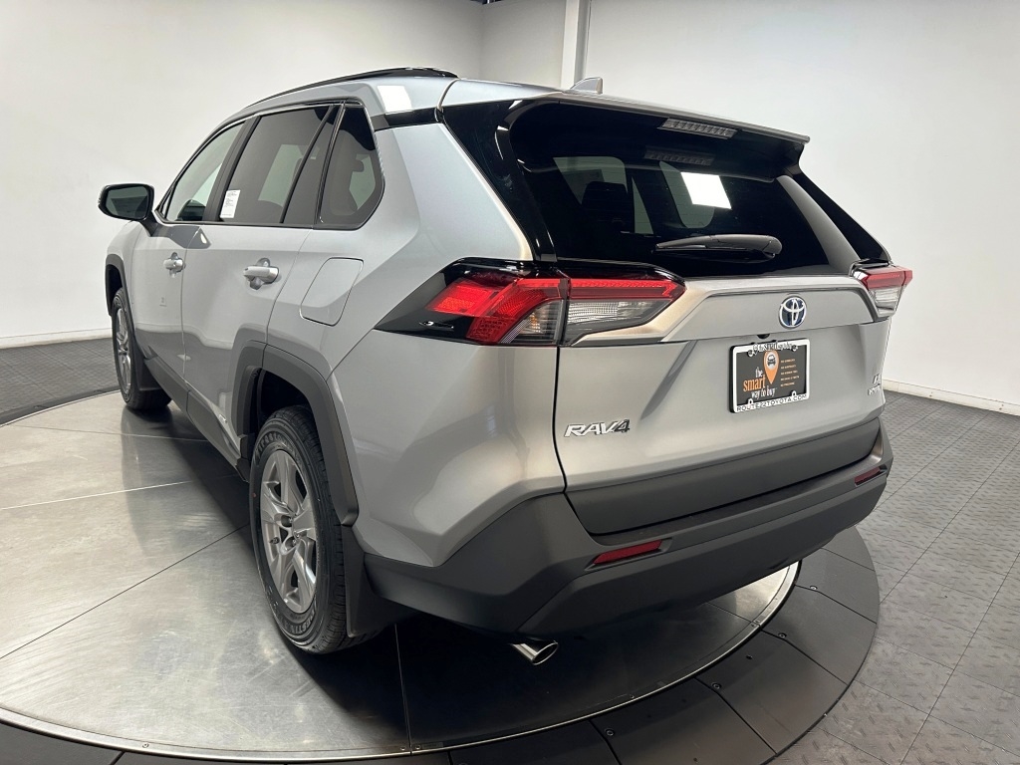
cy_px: 382
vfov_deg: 56.8
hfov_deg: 71.6
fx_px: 707
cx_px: 510
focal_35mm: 24
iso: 400
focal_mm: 6.86
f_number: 1.78
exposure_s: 1/60
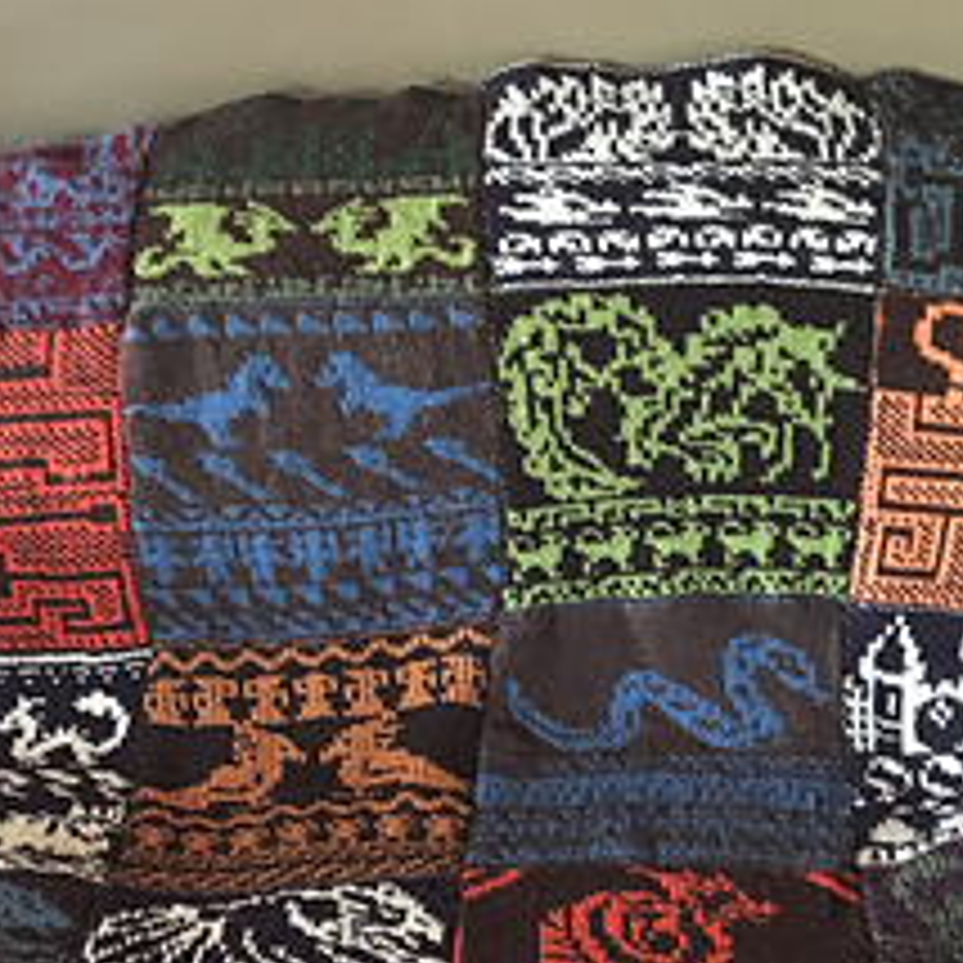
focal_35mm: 60
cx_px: 497
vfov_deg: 28.2
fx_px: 1888
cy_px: 720
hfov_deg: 28.6
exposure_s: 1/15
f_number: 2.2
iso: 500
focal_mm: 4.15
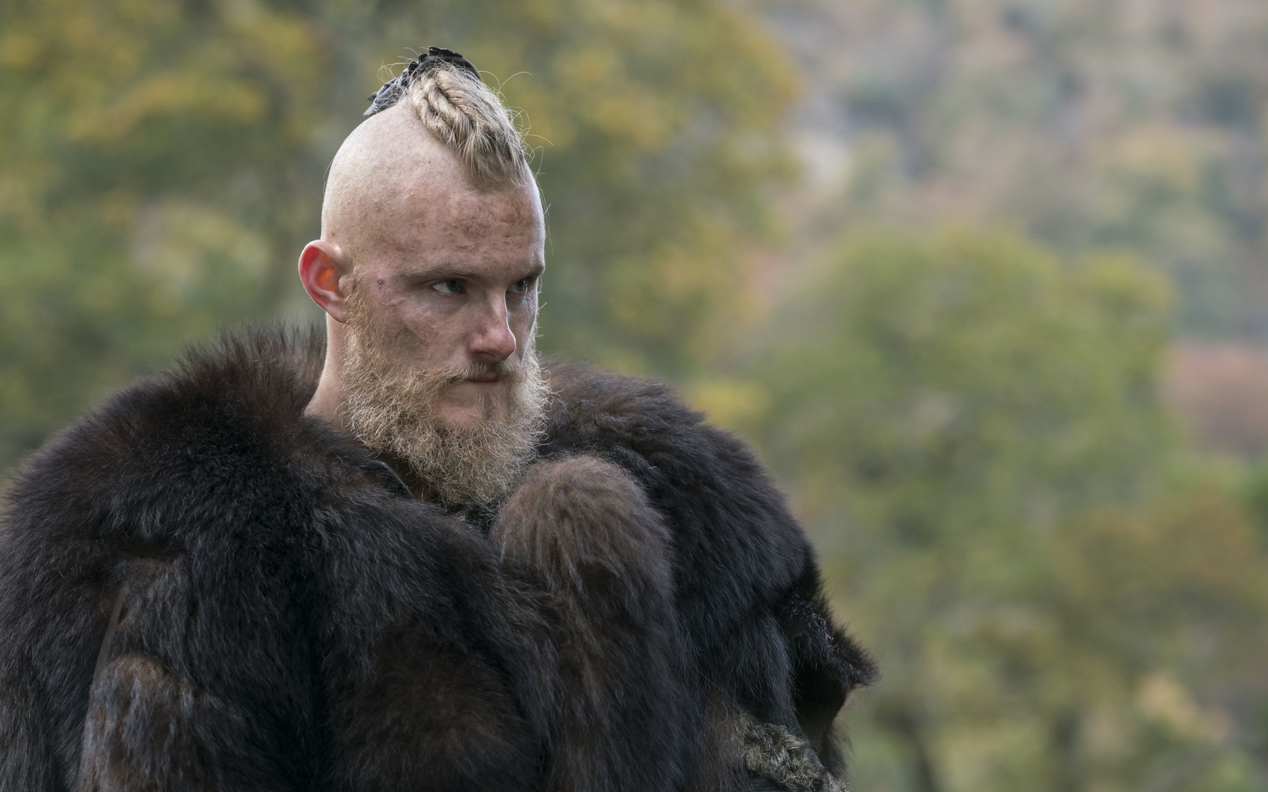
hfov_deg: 16.8
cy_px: 444
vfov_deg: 10.6
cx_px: 636
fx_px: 4284
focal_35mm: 124
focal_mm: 106
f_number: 4
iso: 1600
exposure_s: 1/250
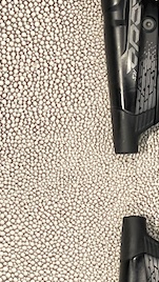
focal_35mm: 208
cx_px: 119
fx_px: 1557
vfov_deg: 10.3
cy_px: 219
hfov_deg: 5.8
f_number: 2.2
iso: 800
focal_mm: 7.5
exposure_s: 1/60
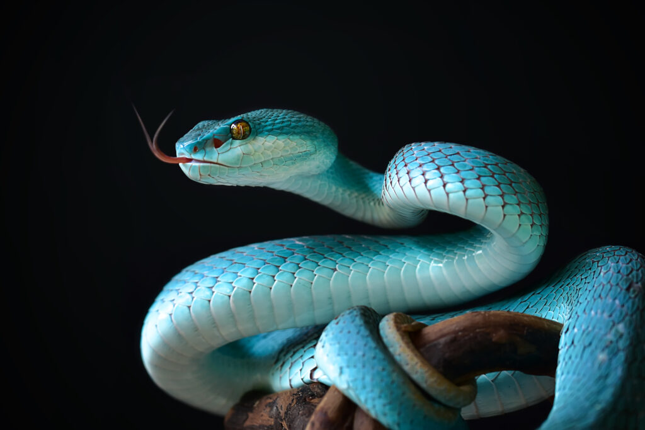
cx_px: 322
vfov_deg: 10.2
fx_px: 2419
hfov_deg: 15.2
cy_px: 215
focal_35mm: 135
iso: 200
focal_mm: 90
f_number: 5.6
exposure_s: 1/50
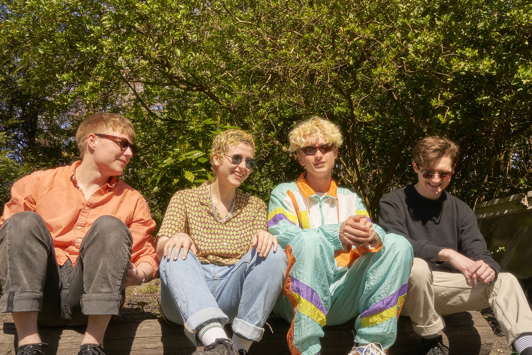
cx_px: 266
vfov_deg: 36.9
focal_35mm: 36
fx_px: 532
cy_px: 178
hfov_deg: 53.1
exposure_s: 1/250
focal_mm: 24
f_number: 10
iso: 100
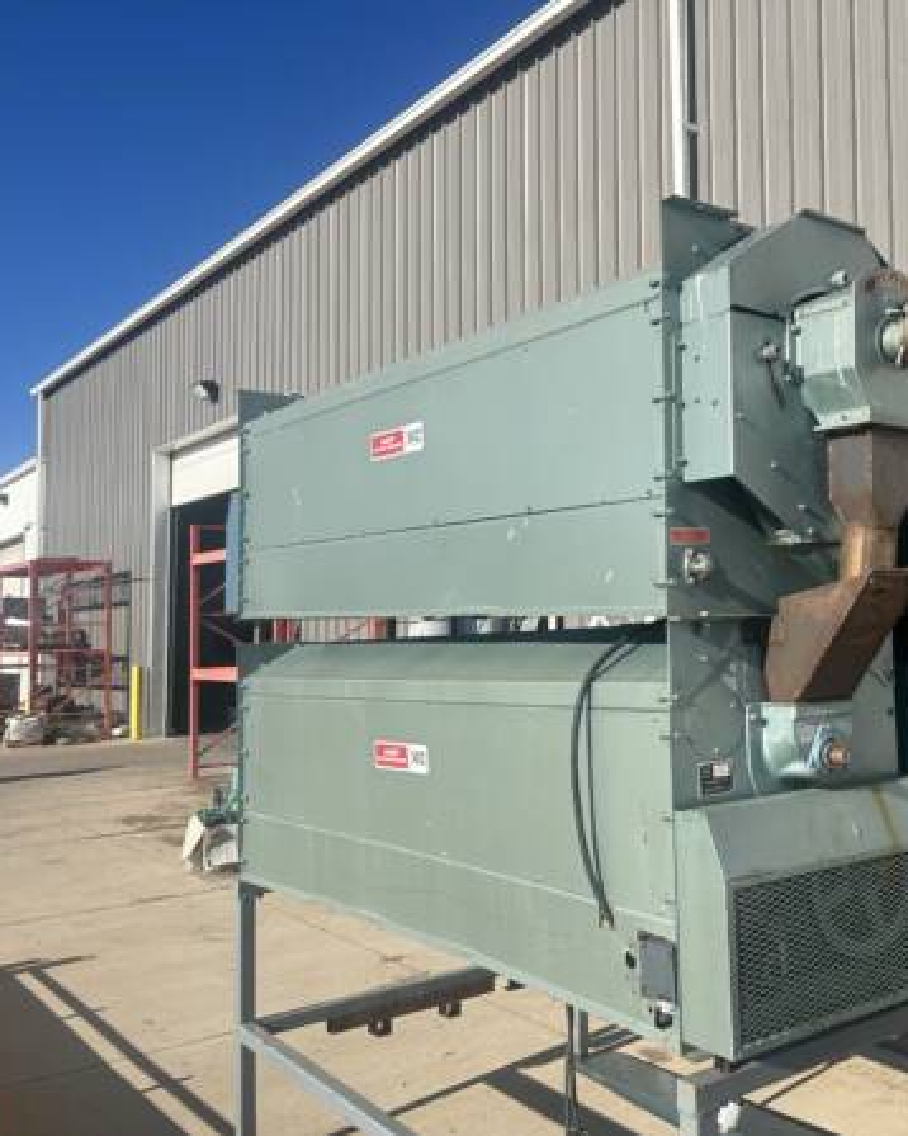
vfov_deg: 52.9
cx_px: 741
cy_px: 568
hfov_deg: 41.3
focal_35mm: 34
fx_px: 1143
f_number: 1.5
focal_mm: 5.7
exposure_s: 1/4274
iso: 50
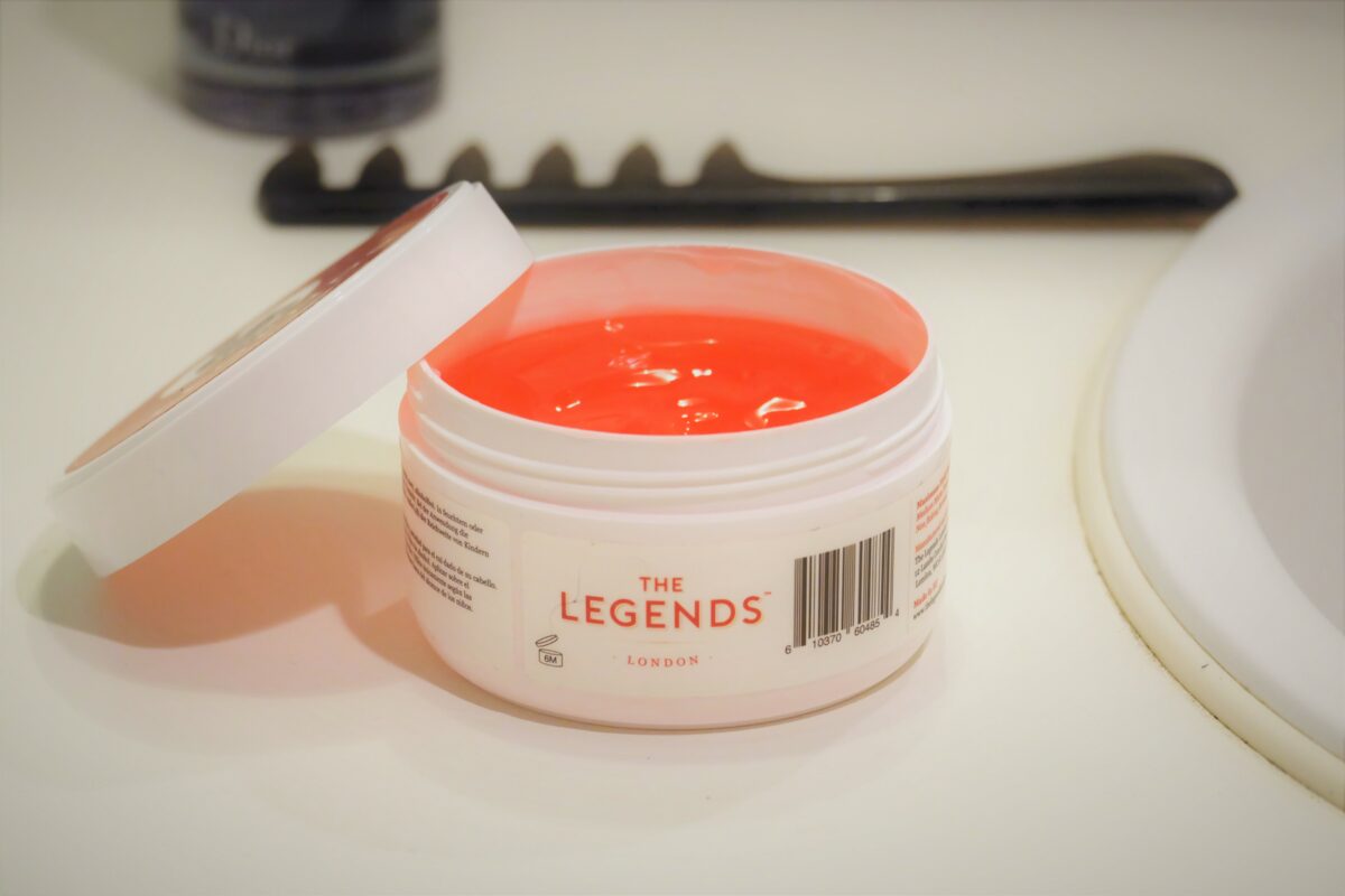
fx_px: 8069
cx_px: 672
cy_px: 448
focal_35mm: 216
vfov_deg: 6.4
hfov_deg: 9.5
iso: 3200
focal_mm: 143.9
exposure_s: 1/45
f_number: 6
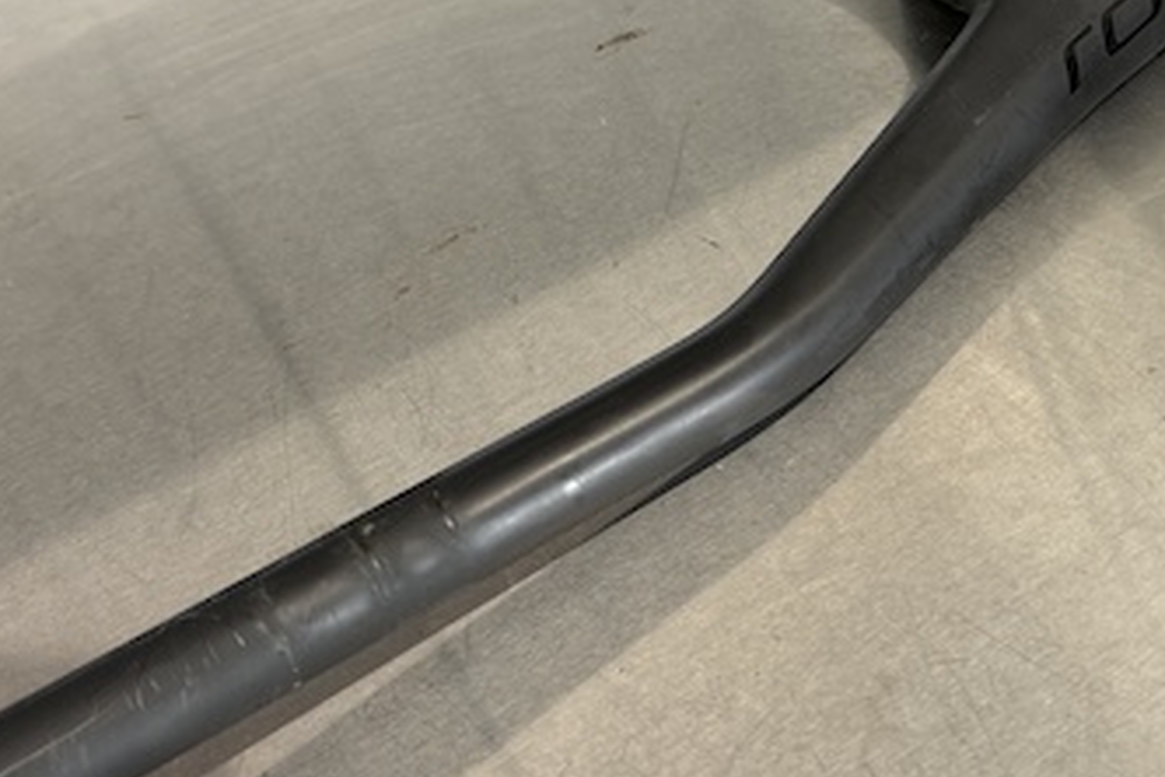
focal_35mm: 60
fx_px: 1942
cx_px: 763
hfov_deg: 33.2
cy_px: 280
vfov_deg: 22.6
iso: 100
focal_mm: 6.76
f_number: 1.78
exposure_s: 1/60
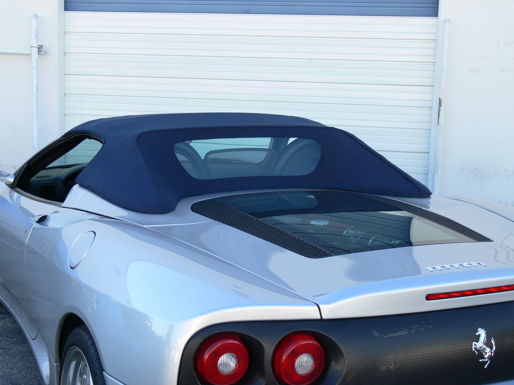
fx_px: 846
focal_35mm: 57
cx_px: 257
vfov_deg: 25.7
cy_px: 192
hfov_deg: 33.8
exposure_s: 1/125
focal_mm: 12.2
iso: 80
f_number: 4
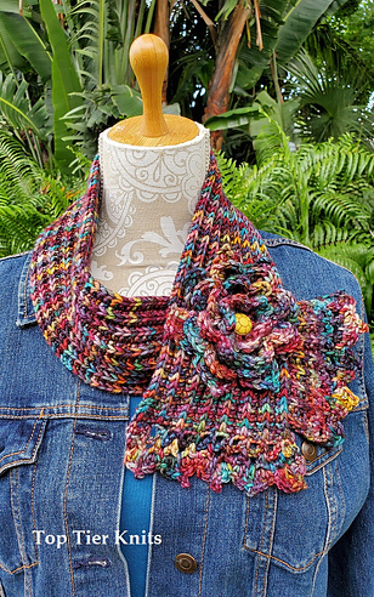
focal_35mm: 28
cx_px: 160
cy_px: 295
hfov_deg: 44.5
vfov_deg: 66.4
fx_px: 456
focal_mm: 4.3
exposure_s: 1/120
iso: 64
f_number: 2.4
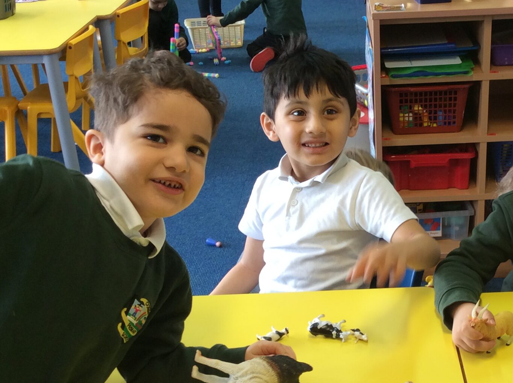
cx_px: 373
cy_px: 271
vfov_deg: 24.2
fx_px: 888
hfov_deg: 31.7
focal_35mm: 60
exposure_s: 1/25
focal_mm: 3.3
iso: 40
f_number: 2.4
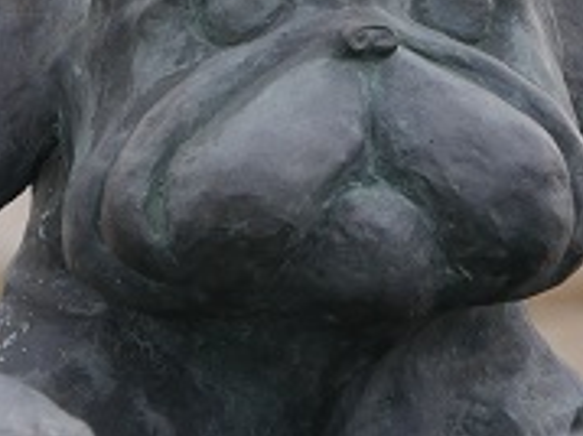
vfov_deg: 4.5
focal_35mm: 329
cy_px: 85
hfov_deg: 6.0
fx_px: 5537
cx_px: 275
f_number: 4.9
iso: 200
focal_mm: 46
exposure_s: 1/160
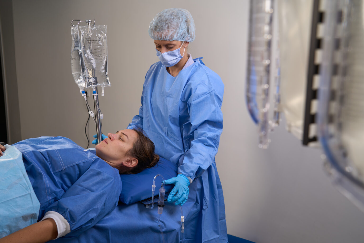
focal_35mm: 36
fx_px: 364
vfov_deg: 36.9
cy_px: 122
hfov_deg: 53.1
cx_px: 182
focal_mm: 36
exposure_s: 1/160
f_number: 6.3
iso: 100
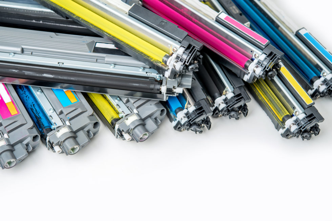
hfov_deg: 33.4
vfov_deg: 22.6
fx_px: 553
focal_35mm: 60
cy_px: 110
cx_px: 166
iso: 50
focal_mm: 60
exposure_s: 1/125
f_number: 7.1
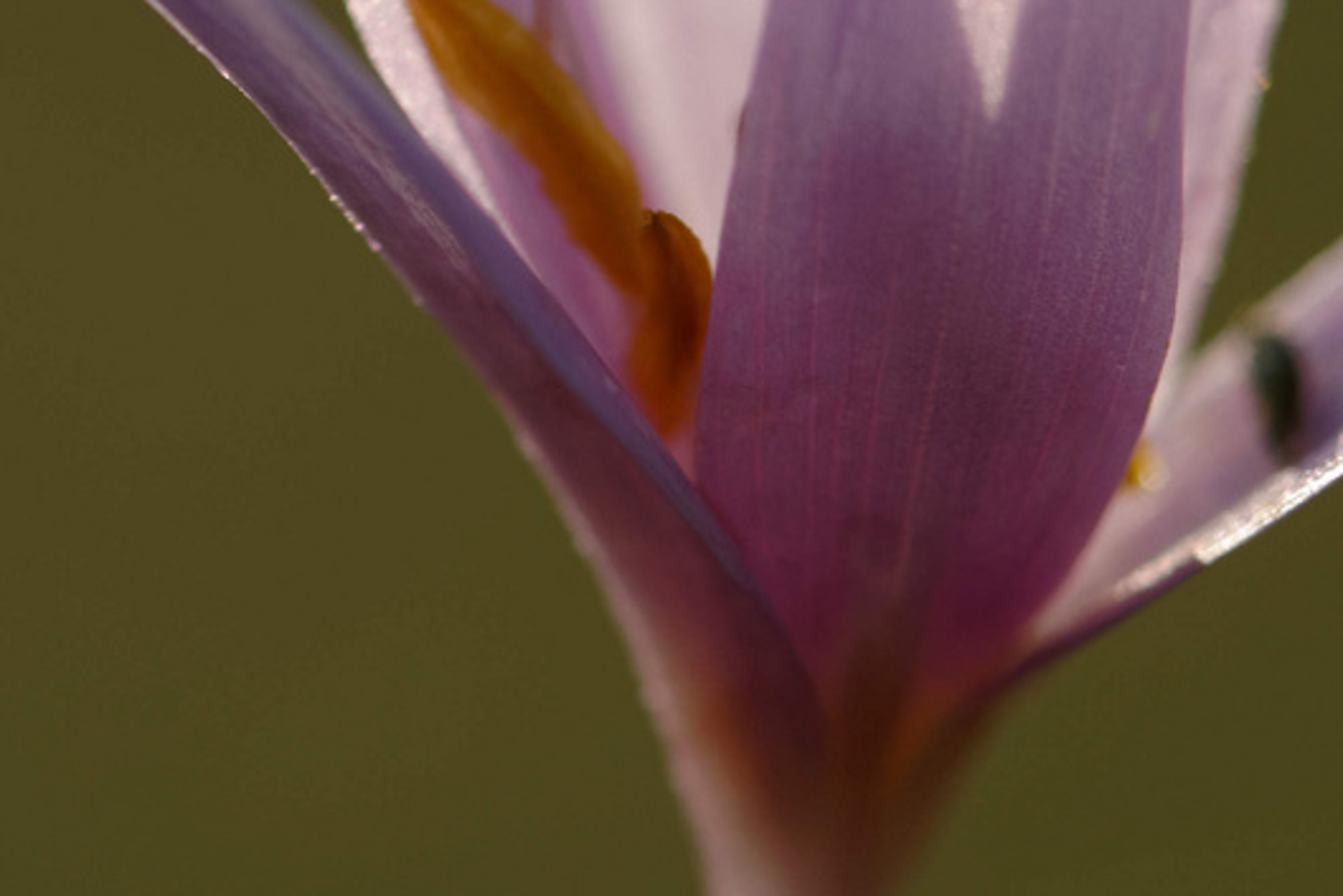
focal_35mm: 321
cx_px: 442
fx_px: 11978
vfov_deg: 4.3
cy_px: -109
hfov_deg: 6.4
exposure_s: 1/4000
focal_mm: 105
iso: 800
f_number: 6.3
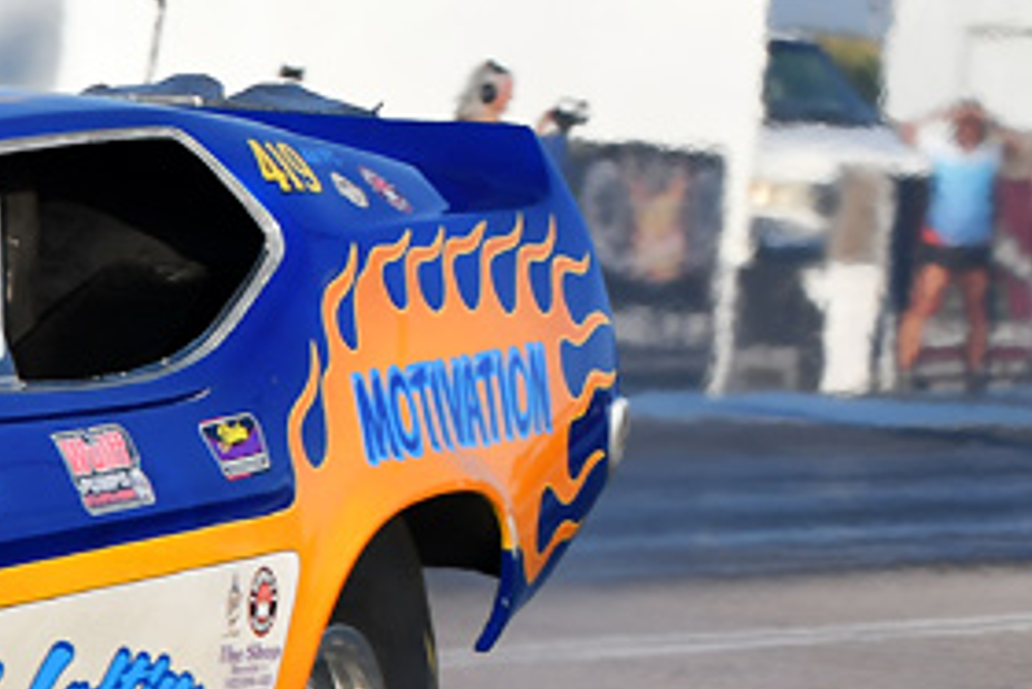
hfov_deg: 5.5
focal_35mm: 375
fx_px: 10755
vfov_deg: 3.7
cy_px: 547
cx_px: -416
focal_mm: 70
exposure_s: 1/1000
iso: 160
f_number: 5.6
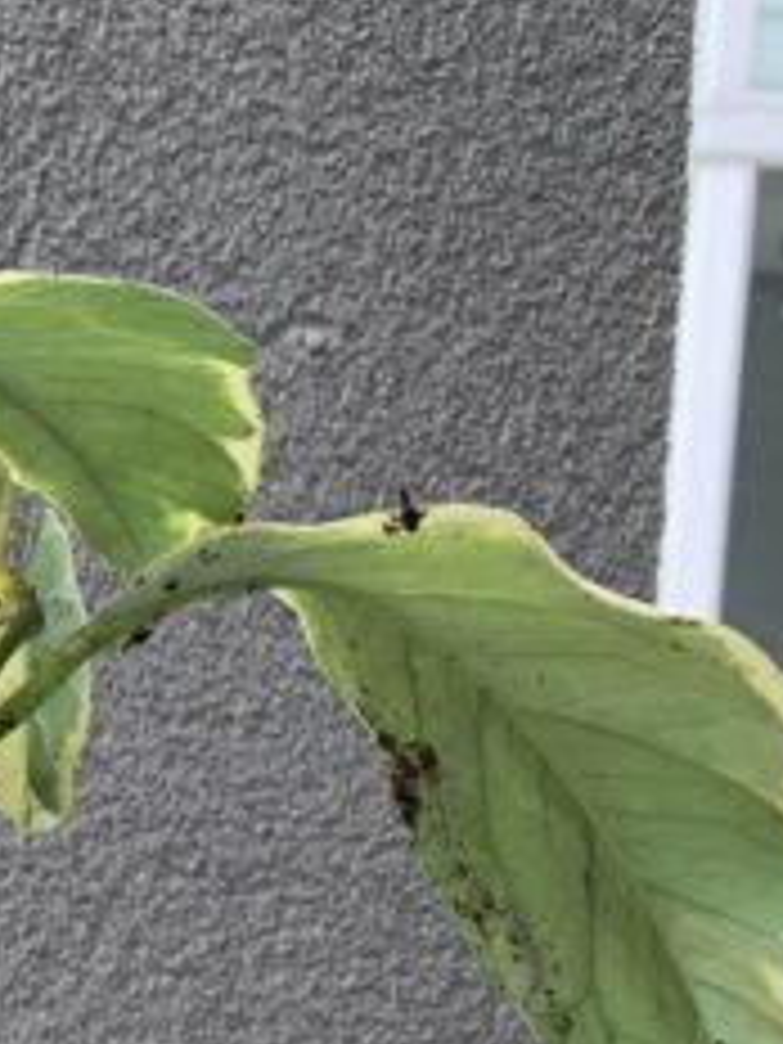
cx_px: -459
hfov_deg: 15.6
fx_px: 2594
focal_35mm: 86
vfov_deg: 21.1
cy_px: 1274
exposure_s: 1/177
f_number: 1.8
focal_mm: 4.25
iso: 25
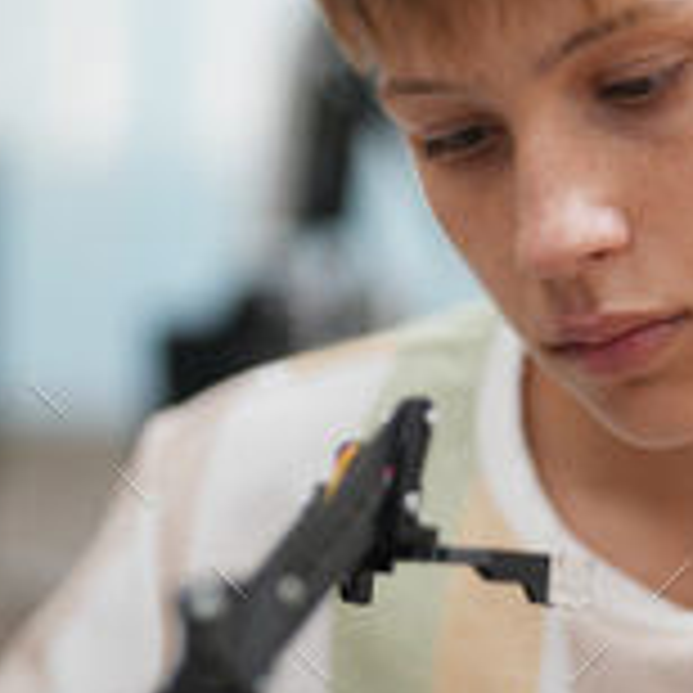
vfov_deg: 10.7
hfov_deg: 10.7
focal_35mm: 163
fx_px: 3692
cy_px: 335
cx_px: 428
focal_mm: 50
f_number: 1.2
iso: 200
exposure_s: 1/143
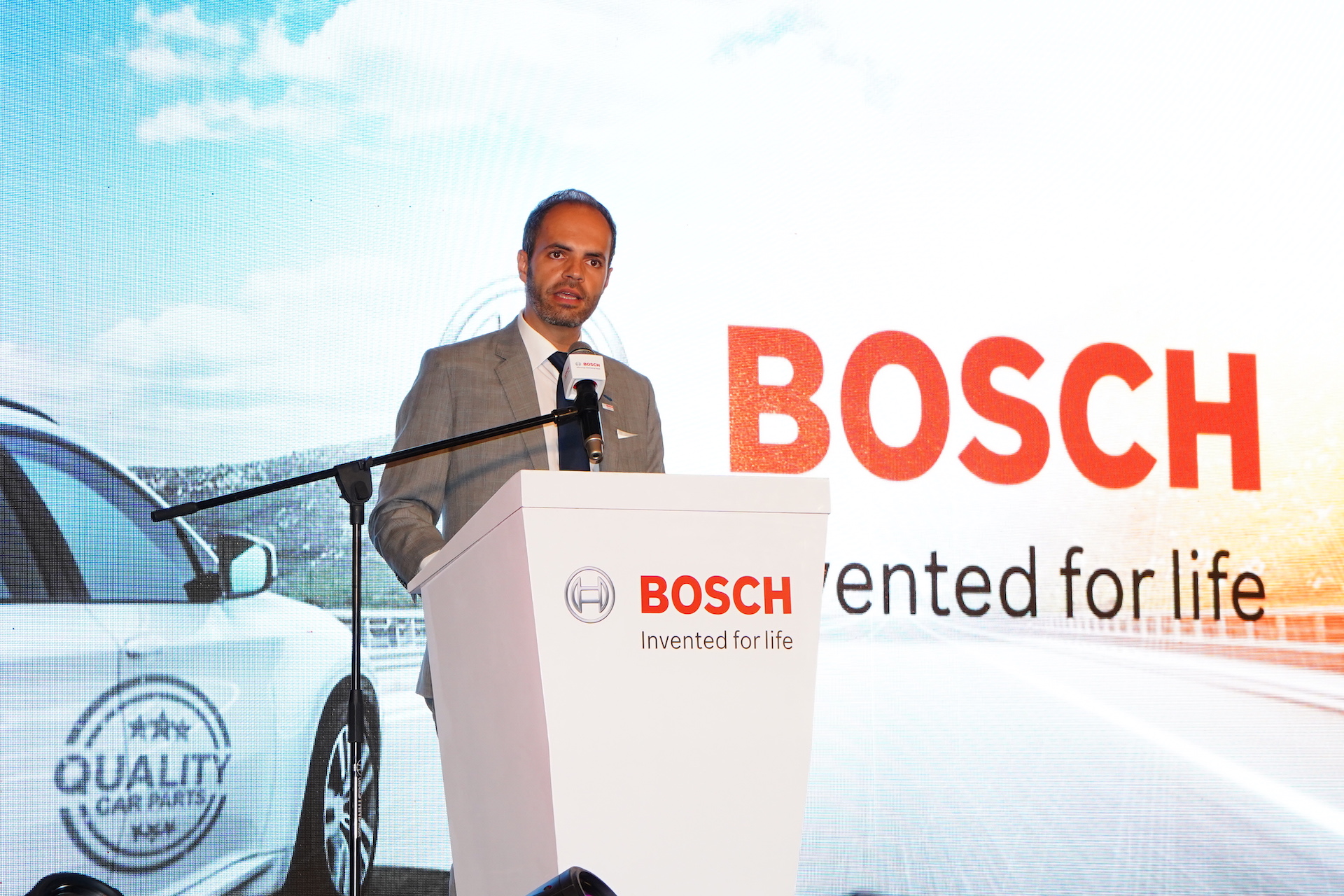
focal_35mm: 105
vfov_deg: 13.0
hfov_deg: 19.5
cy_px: 448
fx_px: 3920
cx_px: 672
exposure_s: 1/125
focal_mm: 70
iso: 1600
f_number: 5.6
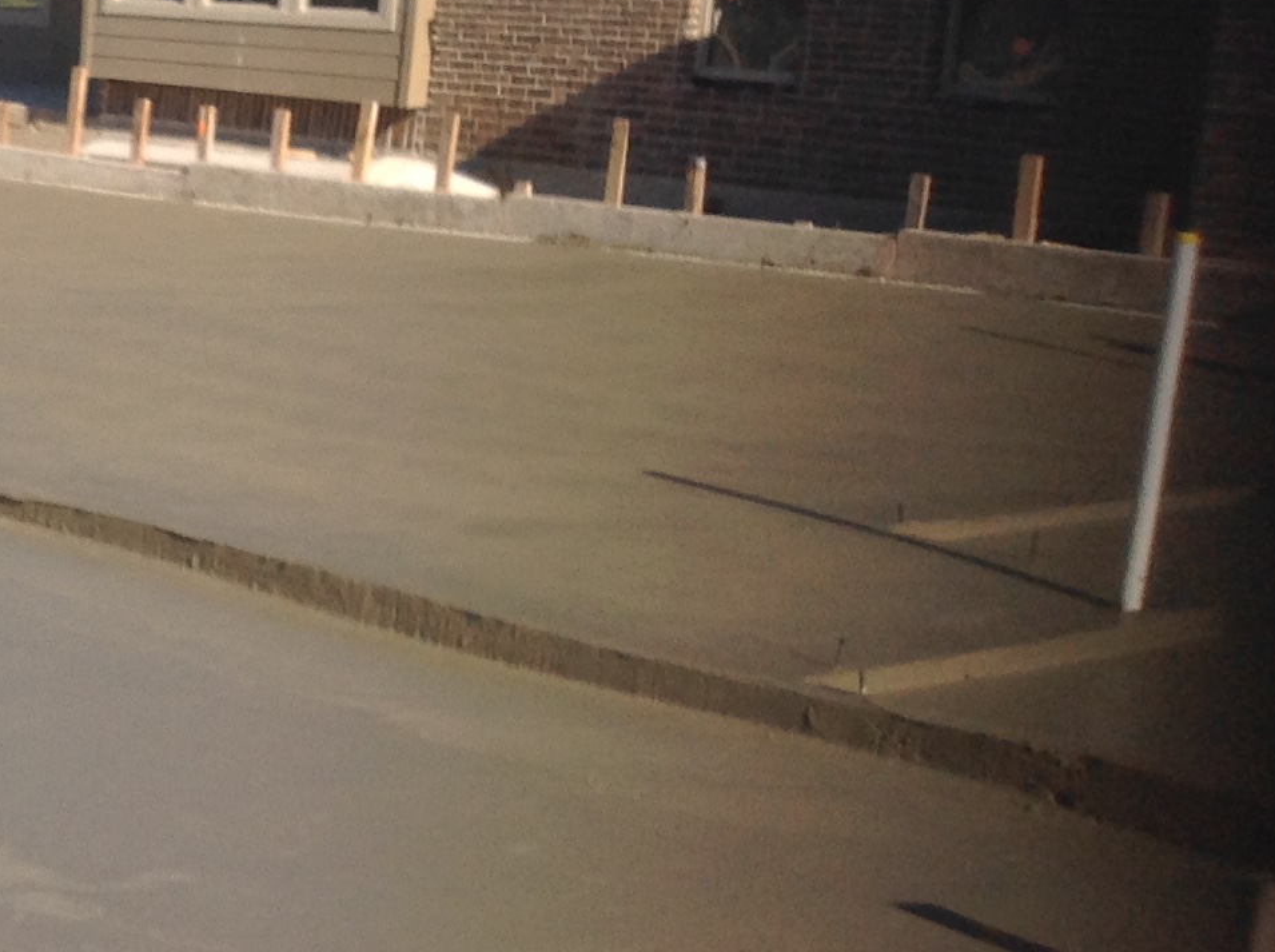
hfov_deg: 19.3
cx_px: -328
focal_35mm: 95
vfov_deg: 15.5
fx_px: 3493
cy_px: 696
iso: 50
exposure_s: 1/2326
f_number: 2.4
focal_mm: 4.28
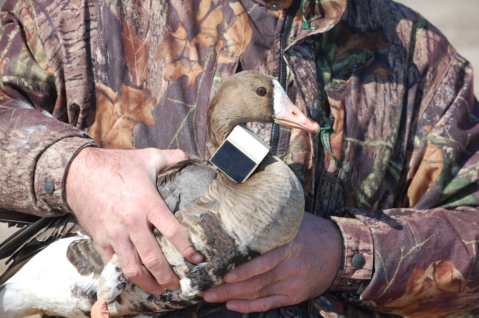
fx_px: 1715
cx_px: 240
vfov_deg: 10.6
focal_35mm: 129
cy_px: 159
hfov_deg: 15.9
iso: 200
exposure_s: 1/500
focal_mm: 86
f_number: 5.6
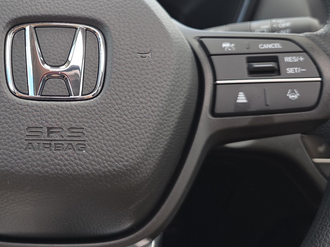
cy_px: 68
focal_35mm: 53
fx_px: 505
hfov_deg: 34.5
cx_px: 45
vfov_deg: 27.2
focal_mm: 6.3
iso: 32
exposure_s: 1/359
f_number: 1.7
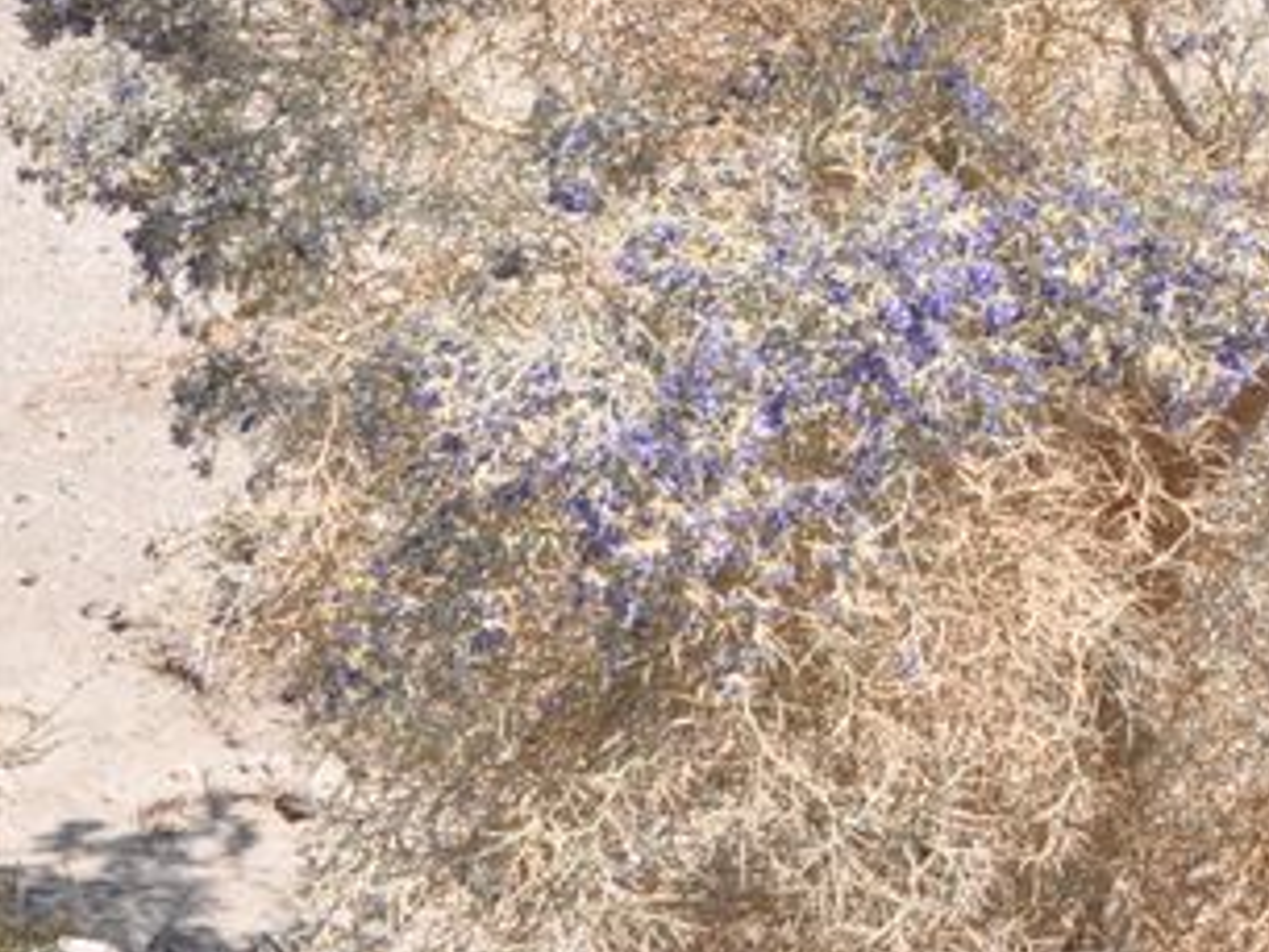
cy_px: -39
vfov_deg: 10.8
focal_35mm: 136
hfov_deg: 14.1
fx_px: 4988
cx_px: 1485
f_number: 13
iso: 200
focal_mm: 24
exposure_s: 1/160
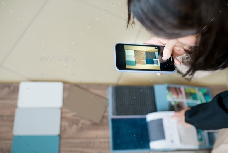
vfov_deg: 37.9
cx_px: 114
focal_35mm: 35
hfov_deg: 54.4
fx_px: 222
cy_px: 76
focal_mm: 35
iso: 400
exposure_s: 1/160
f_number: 2.5
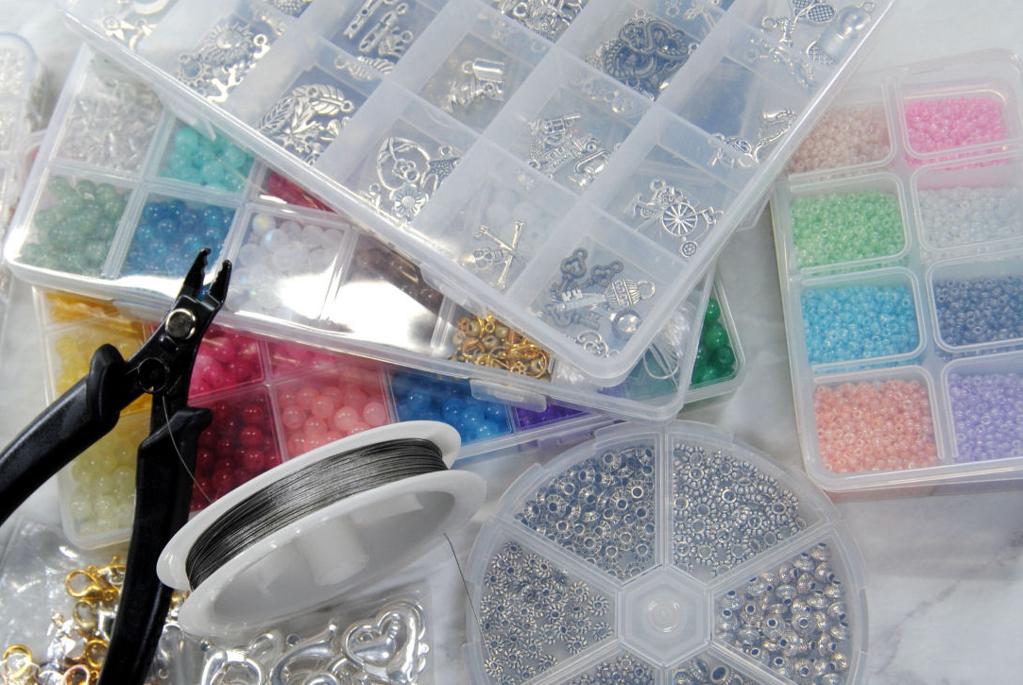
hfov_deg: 36.7
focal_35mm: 54
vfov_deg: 25.1
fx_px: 1536
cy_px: 385
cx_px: 412
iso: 200
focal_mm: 26
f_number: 6.3
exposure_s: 1/25
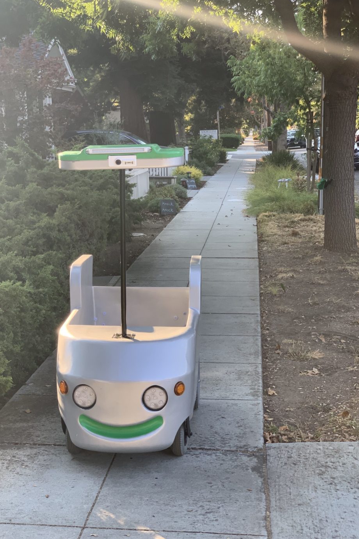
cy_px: 267
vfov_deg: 36.3
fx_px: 823
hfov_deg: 24.6
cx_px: 162
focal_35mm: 55
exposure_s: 1/122
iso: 16
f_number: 2.4
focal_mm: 6
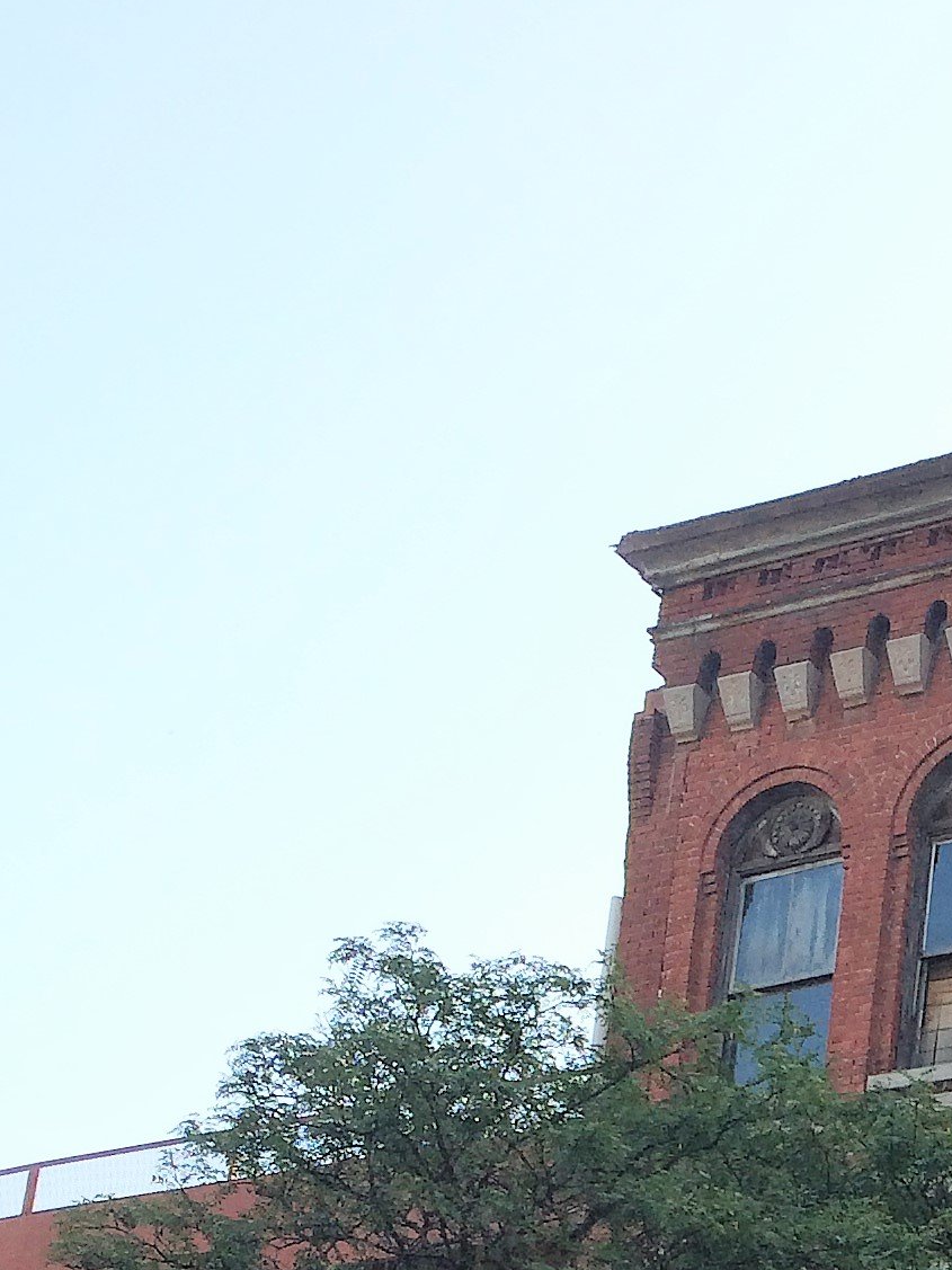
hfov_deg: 16.4
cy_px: 1631
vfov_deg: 21.2
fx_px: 3081
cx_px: 1307
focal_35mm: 84
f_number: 2.2
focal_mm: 4.15
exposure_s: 1/622
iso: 32
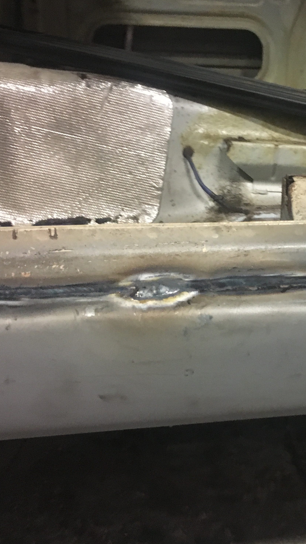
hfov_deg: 26.6
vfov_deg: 47.4
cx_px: 283
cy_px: 268
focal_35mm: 43
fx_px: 620
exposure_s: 1/15
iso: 250
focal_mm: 4.15
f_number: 2.2
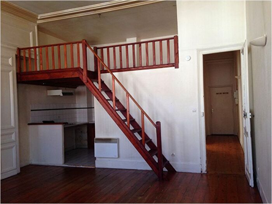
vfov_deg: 42.9
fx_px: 259
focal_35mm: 33
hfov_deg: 55.4
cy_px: 102
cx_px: 136
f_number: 2.4
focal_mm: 4.12
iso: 100
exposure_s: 1/120
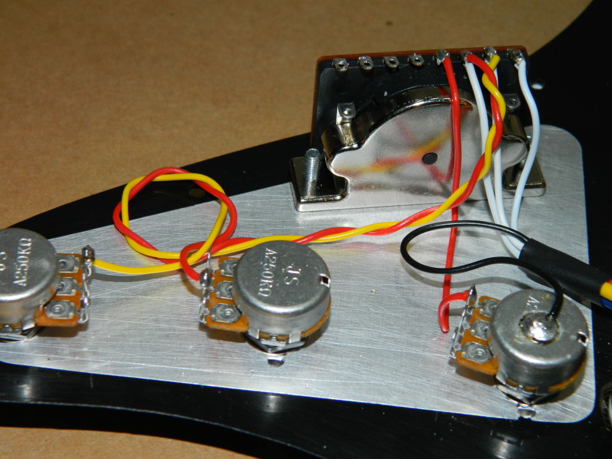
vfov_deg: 17.6
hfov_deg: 23.3
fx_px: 1485
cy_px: 230
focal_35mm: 84
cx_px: 306
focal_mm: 15.1
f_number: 11.9
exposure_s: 1/30
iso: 80
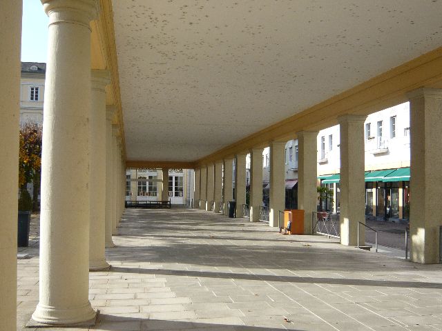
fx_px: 460
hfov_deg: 51.4
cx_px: 221
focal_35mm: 36
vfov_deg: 39.7
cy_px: 166
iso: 100
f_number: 2.8
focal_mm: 4.6
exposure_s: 1/640
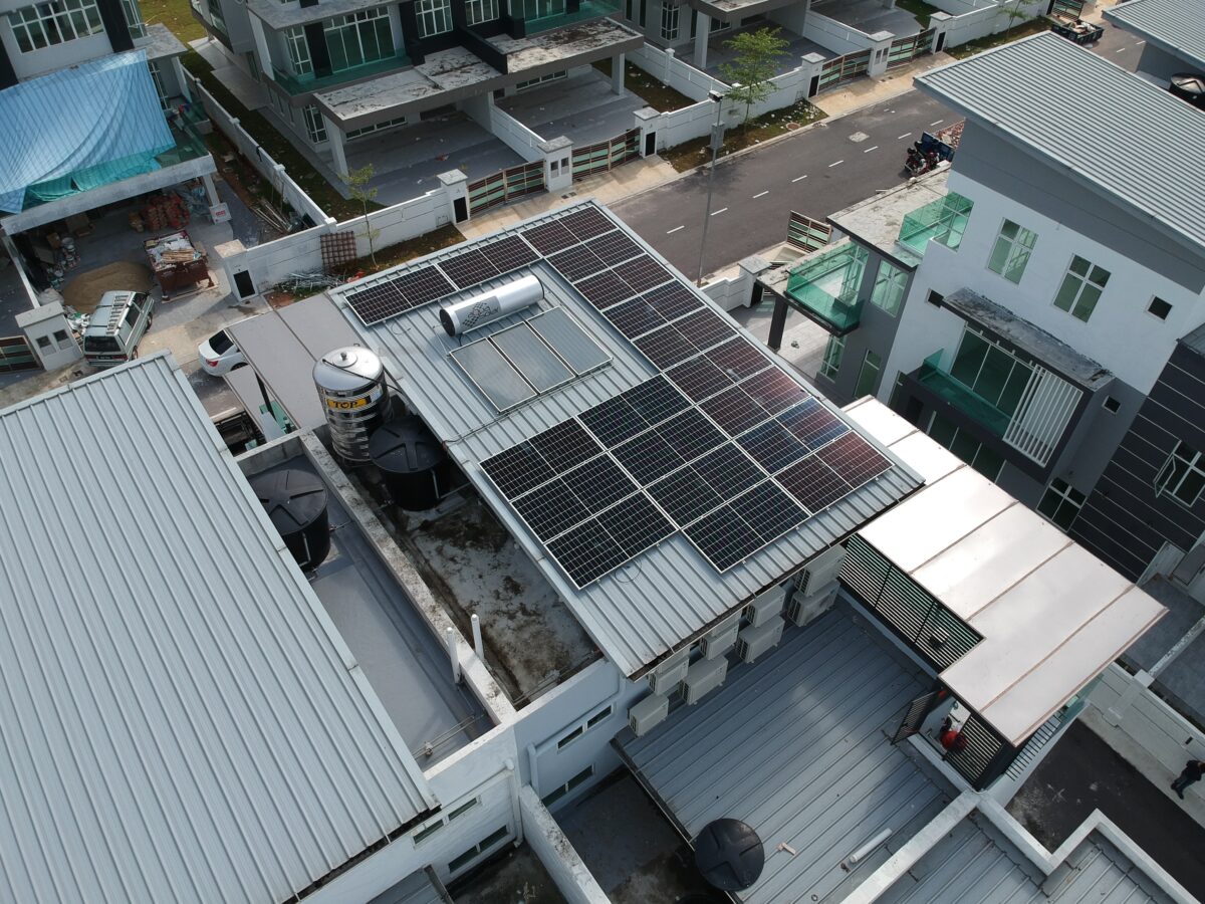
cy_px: 452
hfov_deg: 69.4
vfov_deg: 54.9
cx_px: 602
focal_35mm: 25
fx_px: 870
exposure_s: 1/1000
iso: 100
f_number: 2.6
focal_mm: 4.49
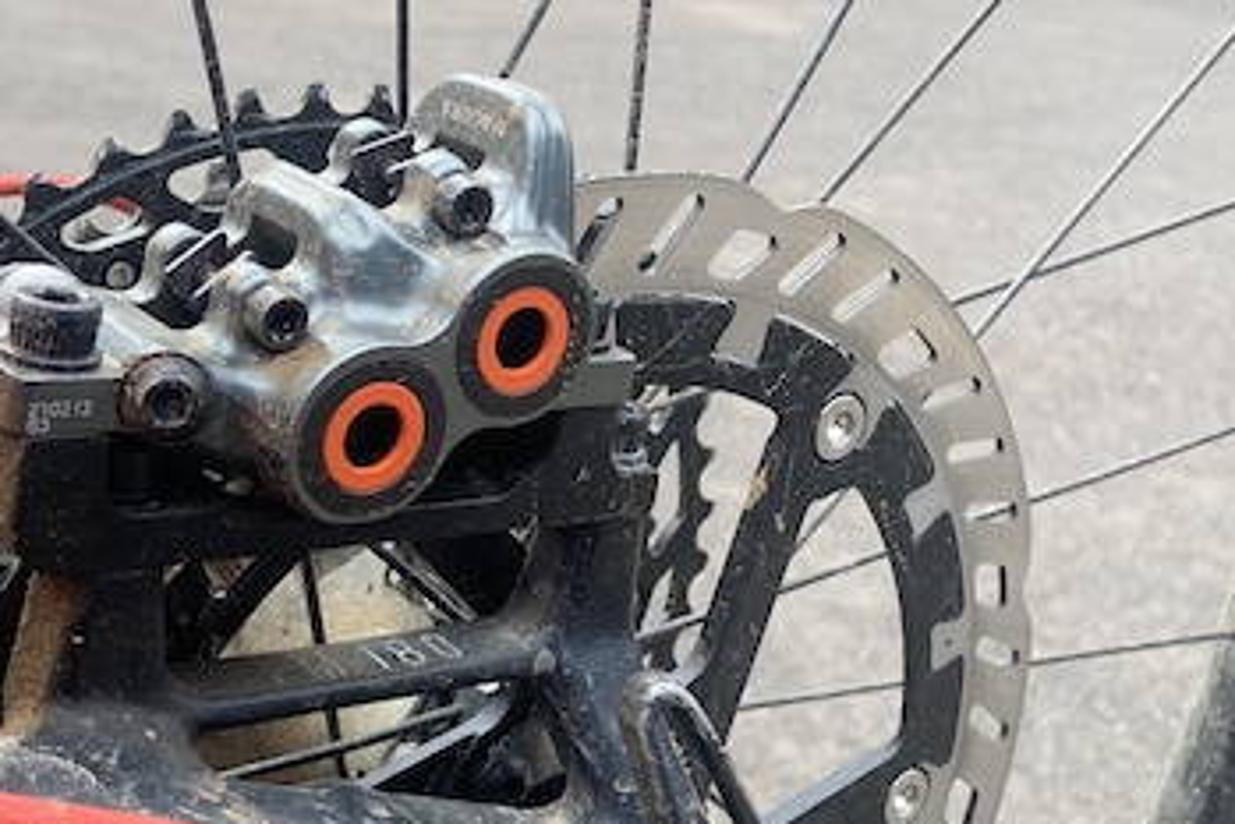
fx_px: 2128
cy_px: 340
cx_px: 665
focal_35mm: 62
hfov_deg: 32.4
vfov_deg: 21.9
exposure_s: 1/203
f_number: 1.8
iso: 25
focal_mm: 4.25
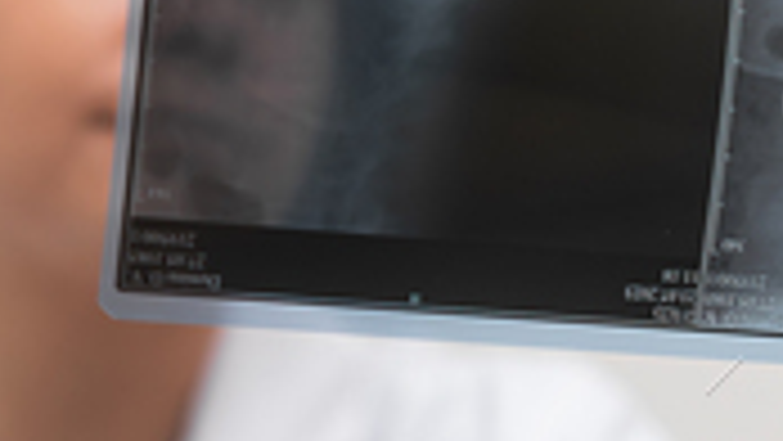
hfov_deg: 12.1
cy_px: 315
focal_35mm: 178
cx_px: 297
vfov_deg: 6.8
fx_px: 3697
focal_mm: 50
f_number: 2.5
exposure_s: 1/100
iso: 640
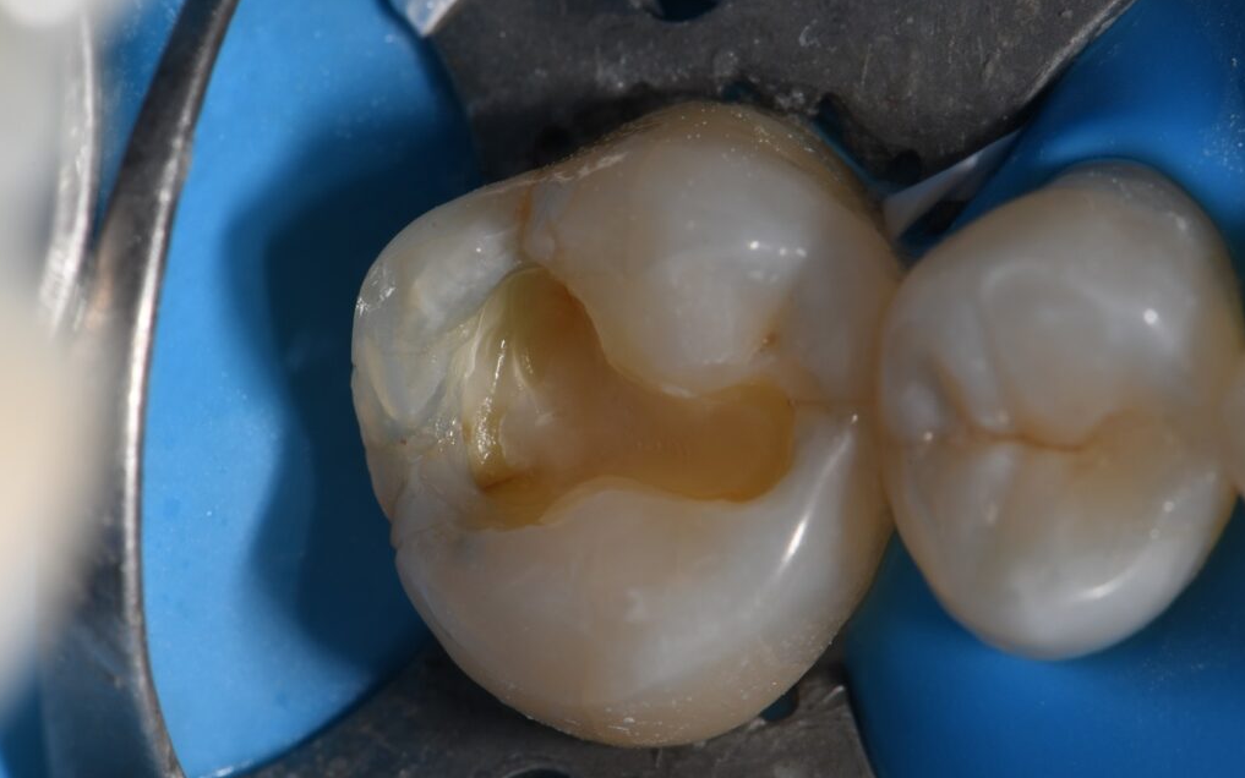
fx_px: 5464
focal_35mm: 161
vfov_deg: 8.2
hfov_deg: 13.0
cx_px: 623
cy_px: 412
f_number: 32
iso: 200
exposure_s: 1/200
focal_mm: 105
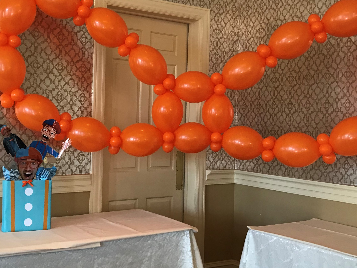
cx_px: 188
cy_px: 114
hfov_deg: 49.0
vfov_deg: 37.6
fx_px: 392
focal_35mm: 38
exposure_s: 1/17
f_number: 1.8
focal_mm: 3.99
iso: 40
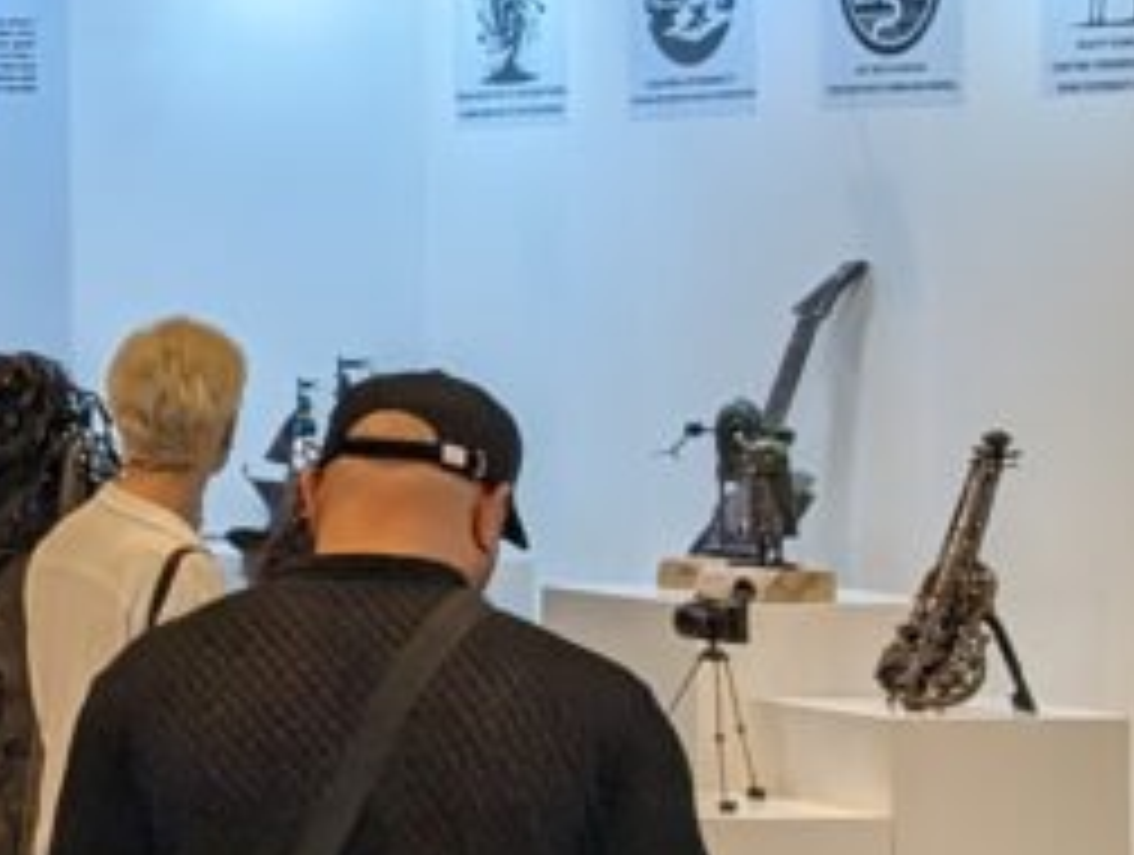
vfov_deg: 10.2
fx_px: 4792
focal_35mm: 146
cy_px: 205
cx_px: -1863
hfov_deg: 10.8
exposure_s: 1/100
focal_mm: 6.9
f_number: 1.68
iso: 48
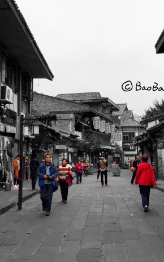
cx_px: 85
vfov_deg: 44.4
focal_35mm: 45
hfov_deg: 28.5
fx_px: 322
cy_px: 125
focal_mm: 4.15
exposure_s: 1/100
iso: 40
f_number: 2.2
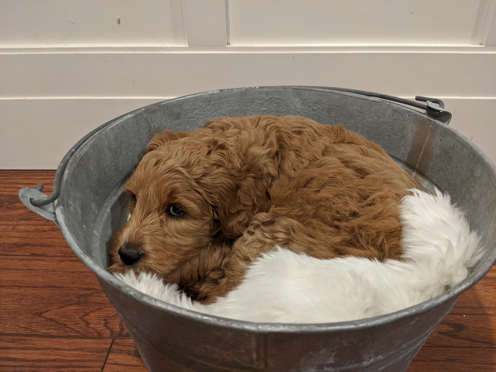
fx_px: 387
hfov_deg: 65.3
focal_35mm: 27
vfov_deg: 51.4
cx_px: 248
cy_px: 186
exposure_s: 1/40
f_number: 1.8
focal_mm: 4.44
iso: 554
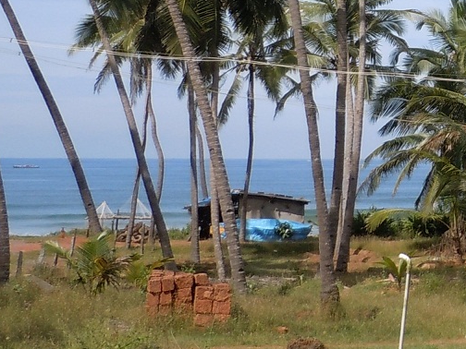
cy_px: 0
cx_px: 627
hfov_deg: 18.8
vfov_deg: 15.1
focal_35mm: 96
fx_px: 1292
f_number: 3.7
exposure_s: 1/800
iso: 100
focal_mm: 5
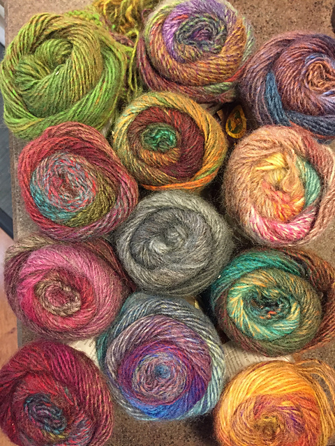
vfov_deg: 61.7
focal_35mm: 29
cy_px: 223
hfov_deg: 48.2
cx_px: 168
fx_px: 374
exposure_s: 1/20
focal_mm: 4.15
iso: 250
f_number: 2.2
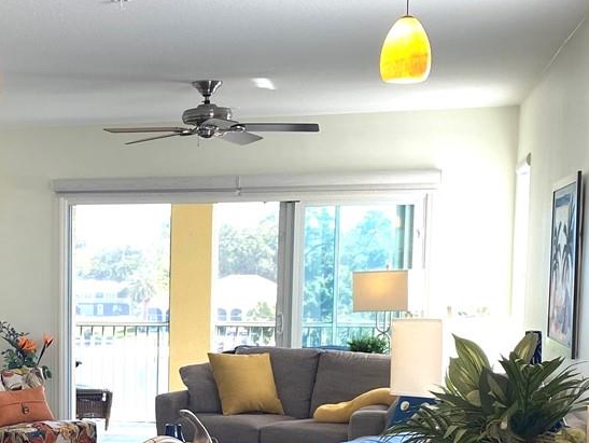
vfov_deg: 19.0
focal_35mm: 76
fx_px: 1294
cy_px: 409
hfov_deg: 24.8
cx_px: 51
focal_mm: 4.25
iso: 32
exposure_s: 1/120
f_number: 1.8
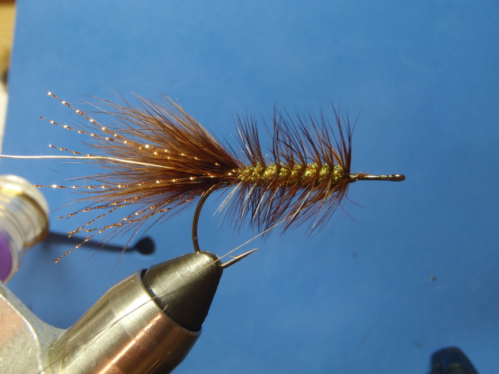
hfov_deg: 50.1
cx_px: 250
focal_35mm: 37
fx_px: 533
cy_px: 187
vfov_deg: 38.7
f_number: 4.7
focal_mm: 6.6
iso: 80
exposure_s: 1/2.5
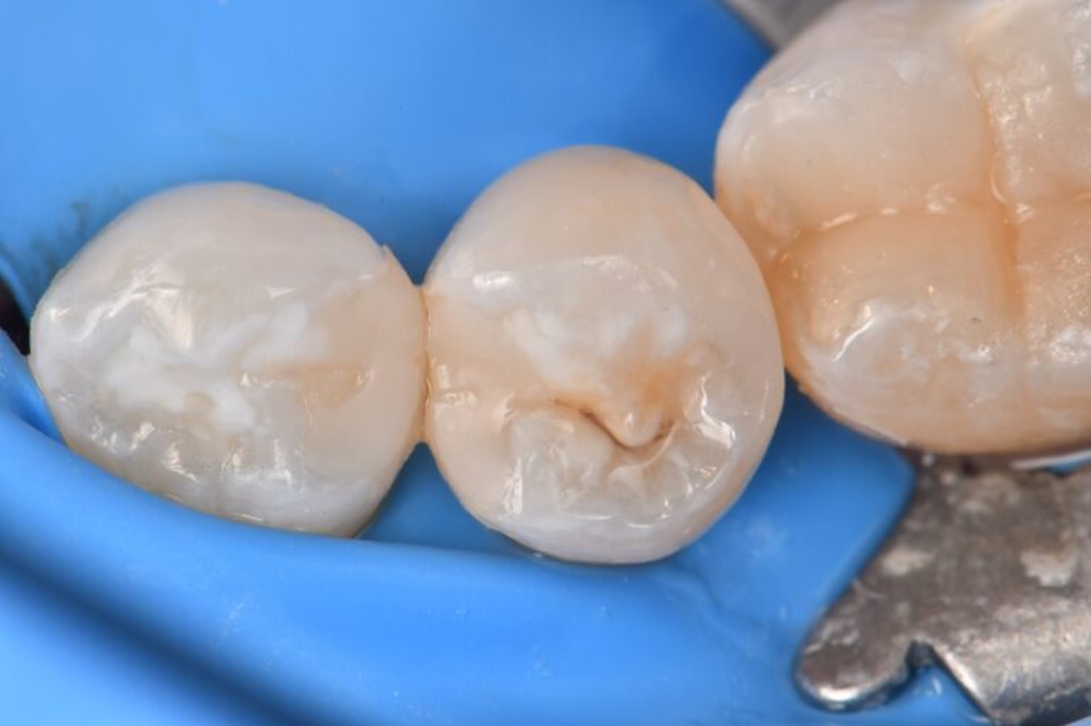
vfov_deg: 8.7
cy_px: 363
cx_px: 546
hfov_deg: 13.1
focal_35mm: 157
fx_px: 4755
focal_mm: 105
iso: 200
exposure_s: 1/160
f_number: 32
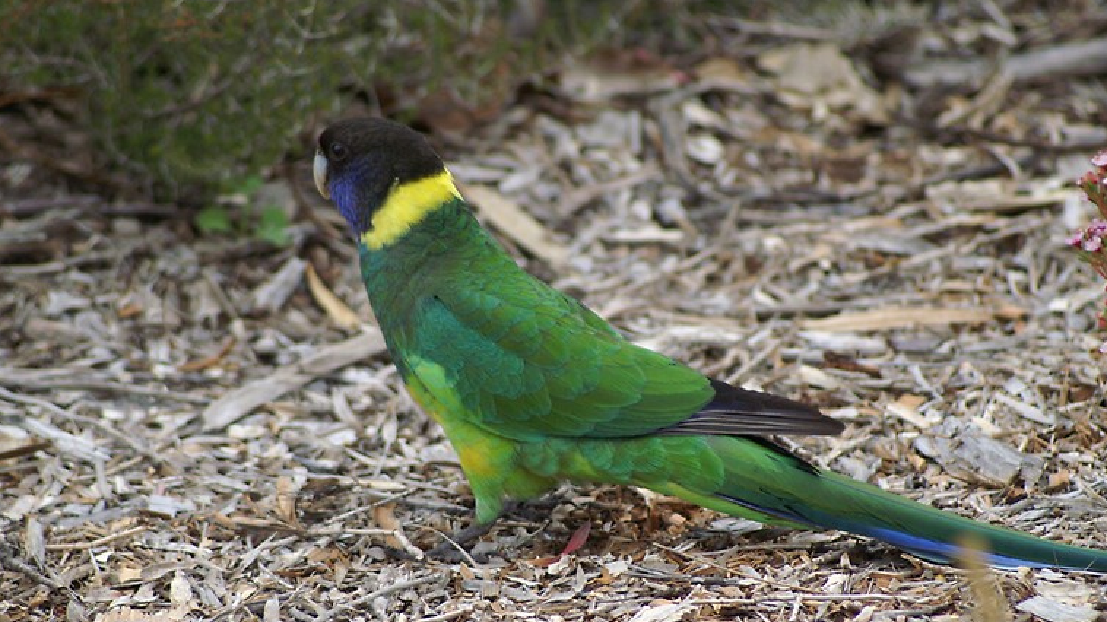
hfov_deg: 6.2
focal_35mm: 348
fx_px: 10213
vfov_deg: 3.5
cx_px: 574
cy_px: 383
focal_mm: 210
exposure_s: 1/500
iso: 500
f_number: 5.6
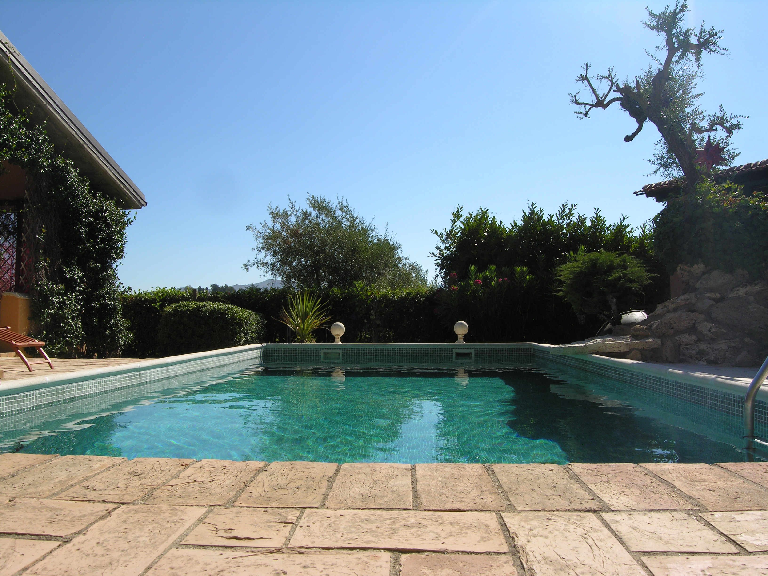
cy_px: 288
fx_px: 532
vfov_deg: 56.8
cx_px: 384
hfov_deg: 71.6
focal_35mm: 24
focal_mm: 6.1
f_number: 6.4
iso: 50
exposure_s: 1/270
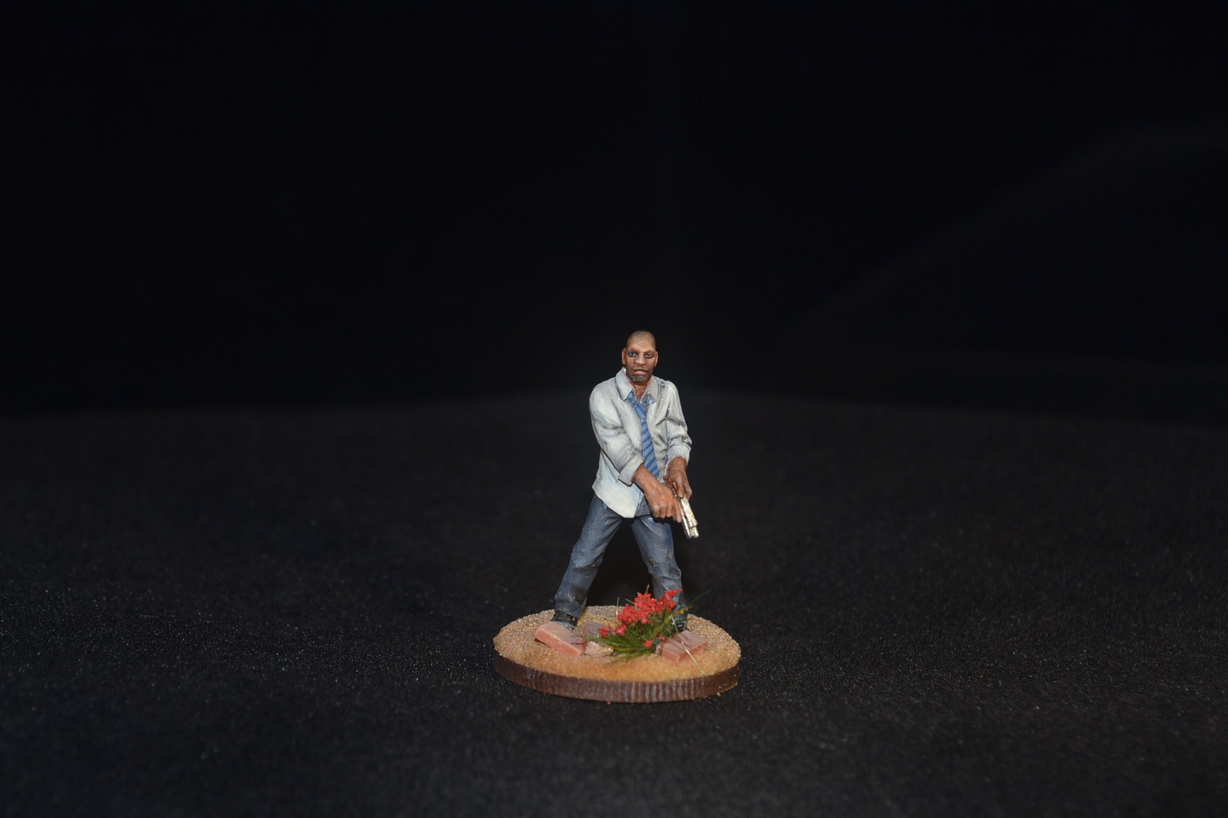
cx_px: 614
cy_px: 409
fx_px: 2814
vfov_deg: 16.6
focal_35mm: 82
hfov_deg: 24.6
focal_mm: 55
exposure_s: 1/60
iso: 100
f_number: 8
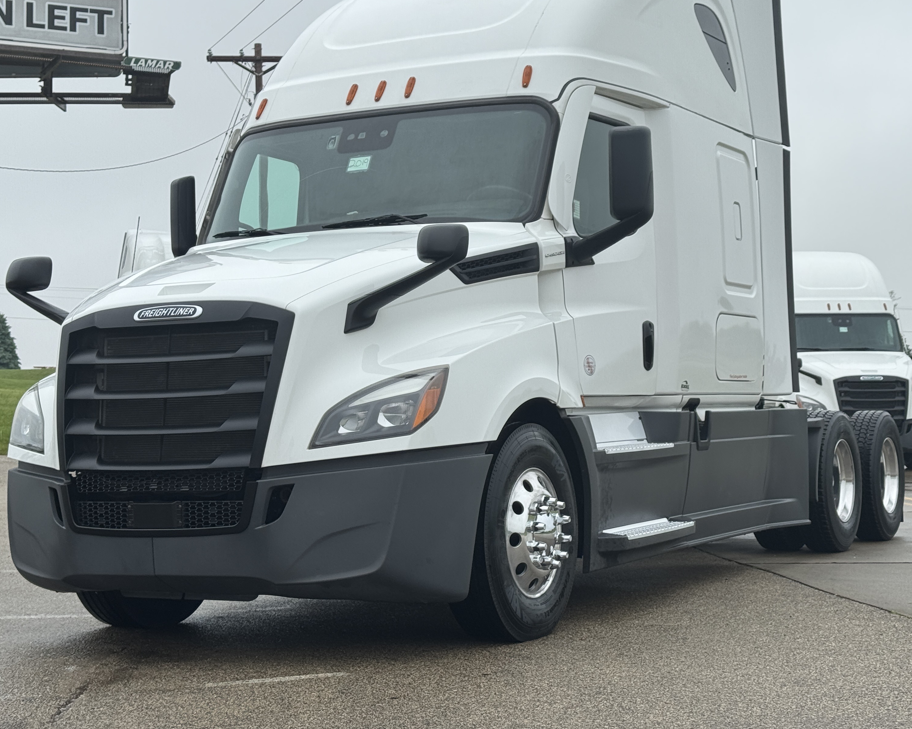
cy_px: 305
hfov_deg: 30.0
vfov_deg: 24.2
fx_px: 1700
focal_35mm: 63
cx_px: 488
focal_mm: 6.76
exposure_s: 1/700
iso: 64
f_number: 1.78
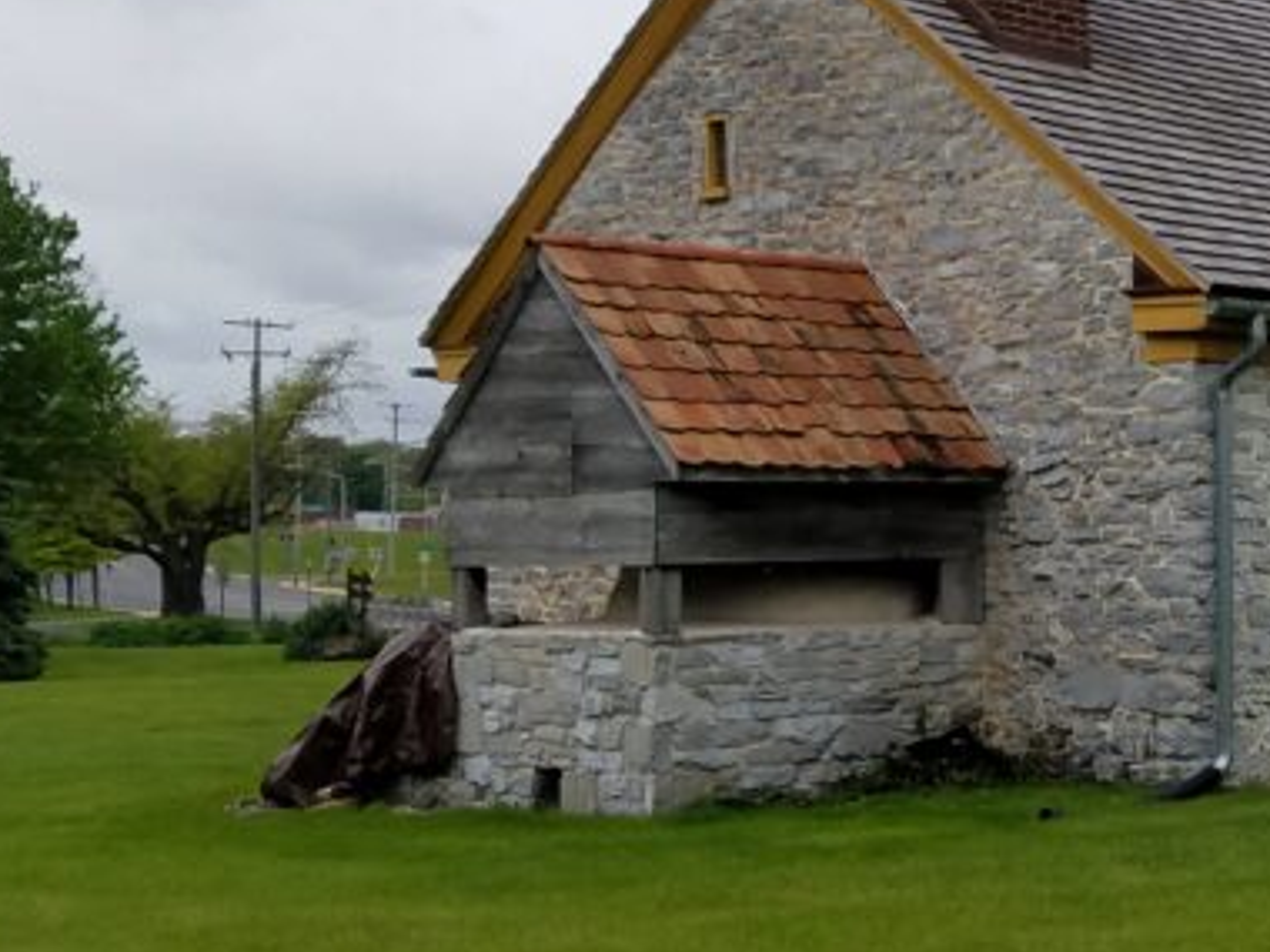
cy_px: 381
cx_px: 1614
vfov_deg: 21.0
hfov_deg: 24.5
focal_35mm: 70
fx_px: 2568
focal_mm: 4.2
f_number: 1.7
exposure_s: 1/3760
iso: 50
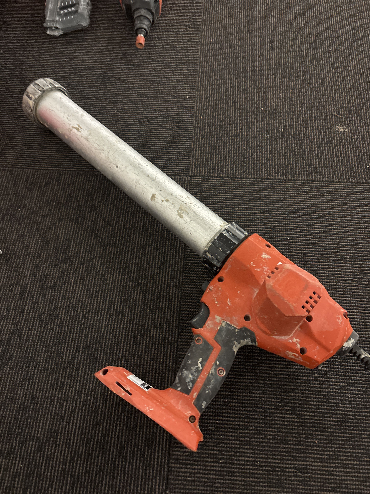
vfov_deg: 67.3
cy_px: 247
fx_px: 371
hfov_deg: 53.1
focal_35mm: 26
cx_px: 185
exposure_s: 1/27
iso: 640
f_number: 1.6
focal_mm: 5.96
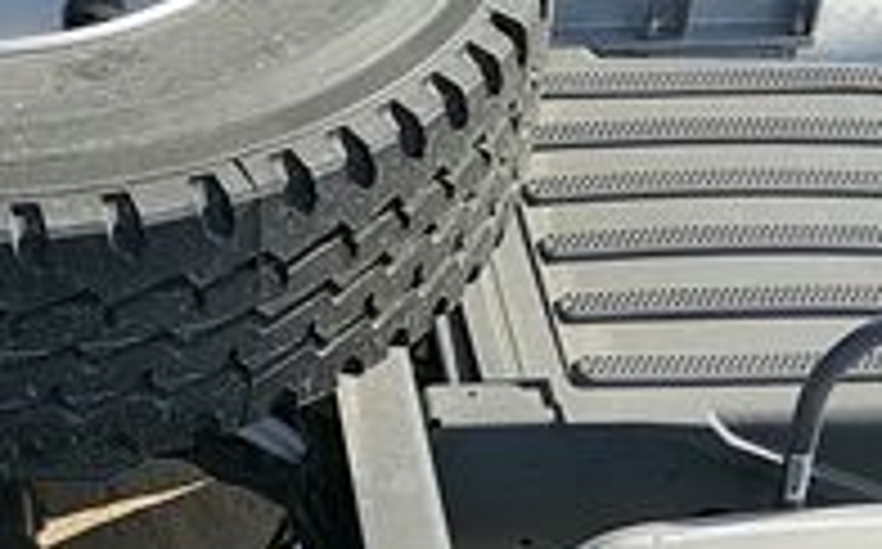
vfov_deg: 10.9
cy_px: 734
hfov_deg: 17.4
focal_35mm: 117
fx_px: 2809
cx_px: -36
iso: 50
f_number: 1.8
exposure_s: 1/1295
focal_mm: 5.3
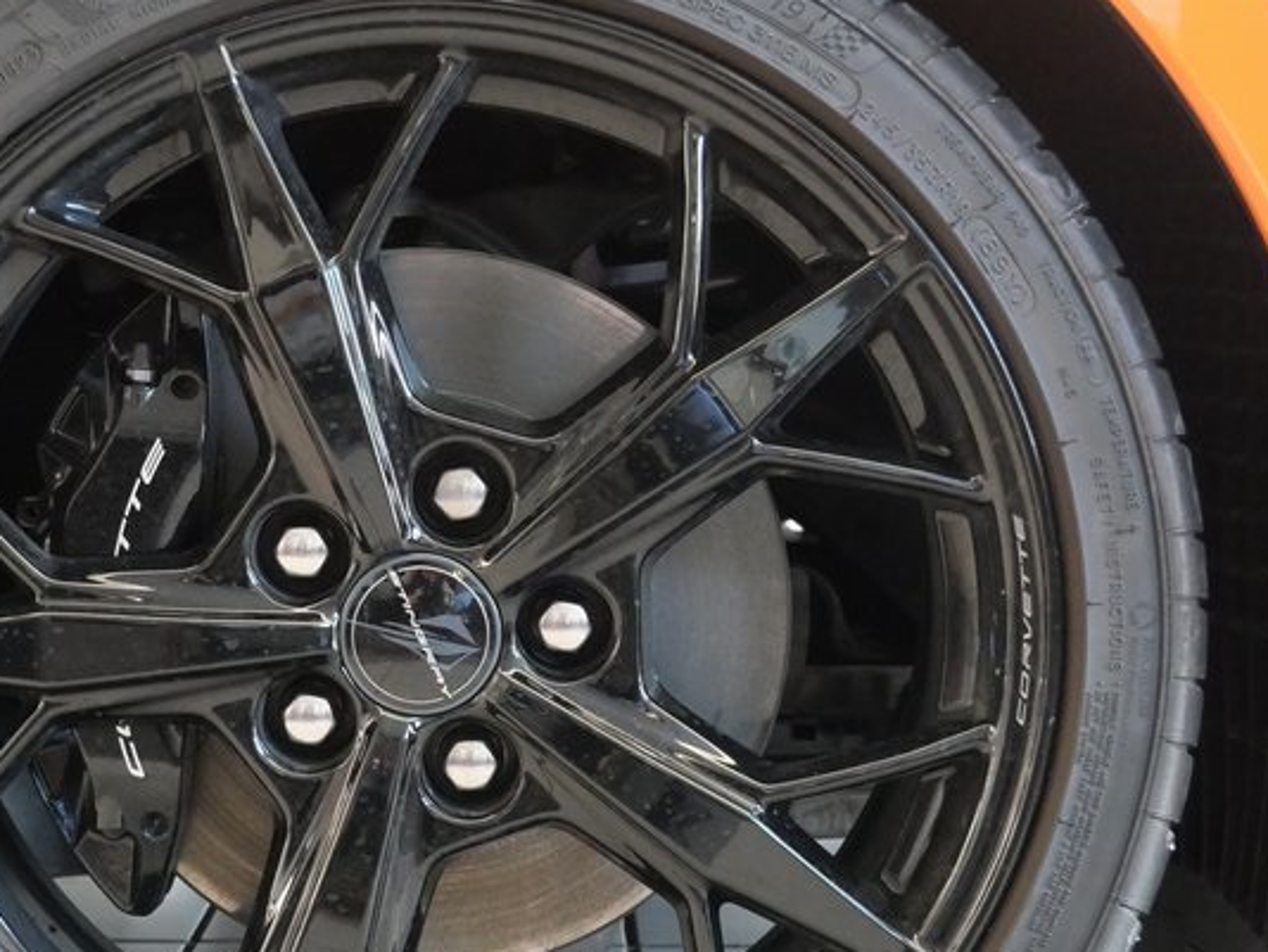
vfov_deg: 21.3
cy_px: 586
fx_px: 2529
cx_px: 406
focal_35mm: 69
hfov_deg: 27.9
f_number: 4.5
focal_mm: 18
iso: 3200
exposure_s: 1/20
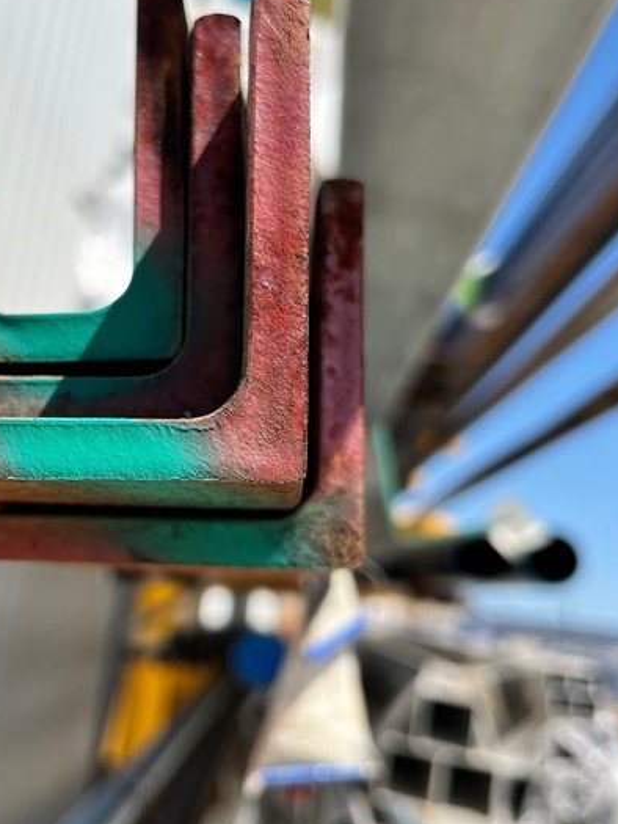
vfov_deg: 48.8
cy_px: 355
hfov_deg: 37.1
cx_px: 184
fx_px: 904
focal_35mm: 38
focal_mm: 5.1
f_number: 1.6
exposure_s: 1/3311
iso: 50
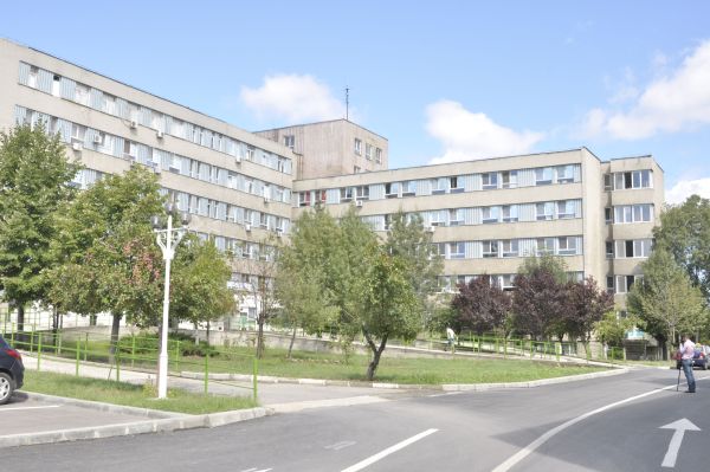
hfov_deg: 53.2
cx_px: 355
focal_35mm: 36
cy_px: 236
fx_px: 709
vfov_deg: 36.8
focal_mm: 24
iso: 400
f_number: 13
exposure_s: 1/200
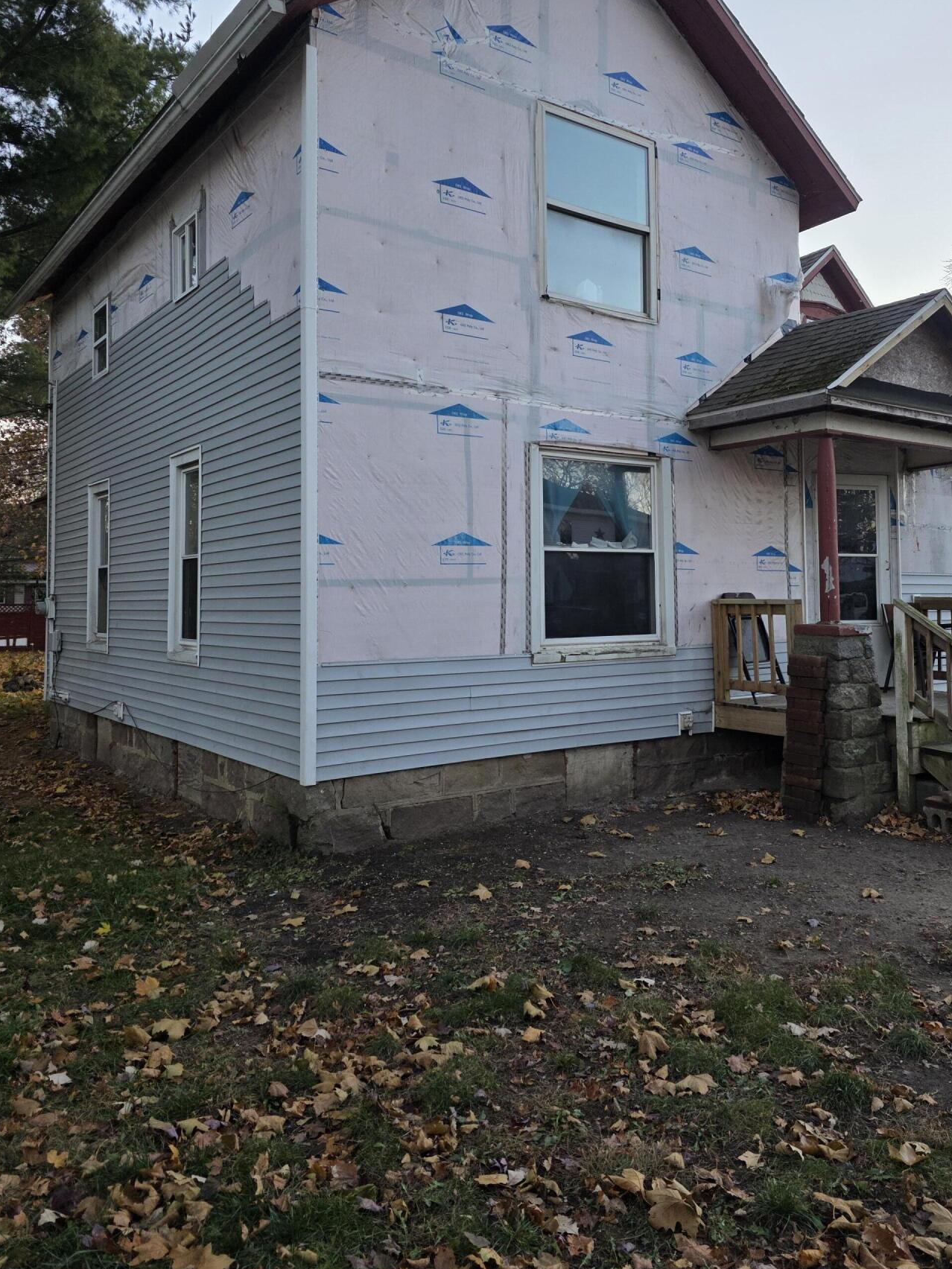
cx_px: 543
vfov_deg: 65.0
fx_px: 990
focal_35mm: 27
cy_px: 541
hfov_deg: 51.2
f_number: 1.7
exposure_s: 1/180
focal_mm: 6.3
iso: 100
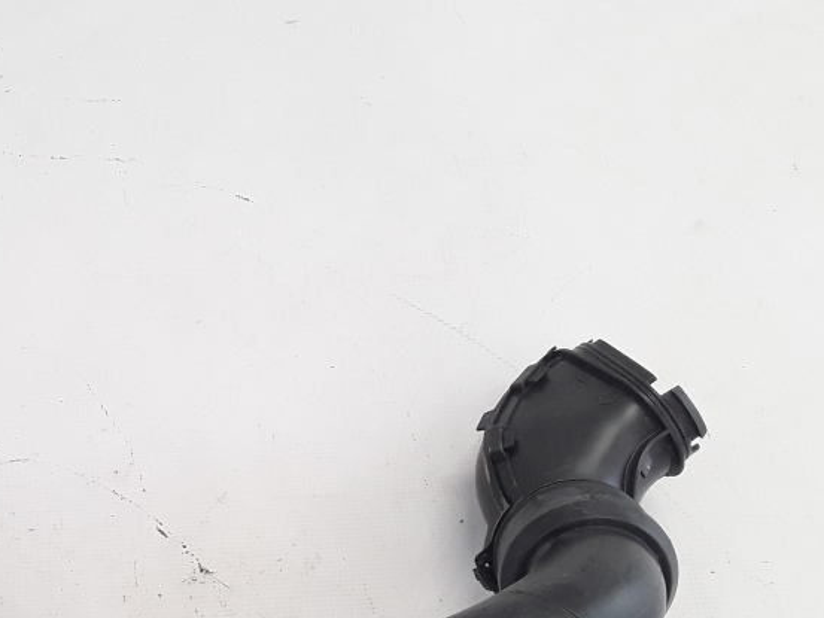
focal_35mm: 50
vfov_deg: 28.2
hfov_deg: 36.7
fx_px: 1190
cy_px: 536
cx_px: 146
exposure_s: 1/33
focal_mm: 2.91
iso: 64
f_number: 1.9
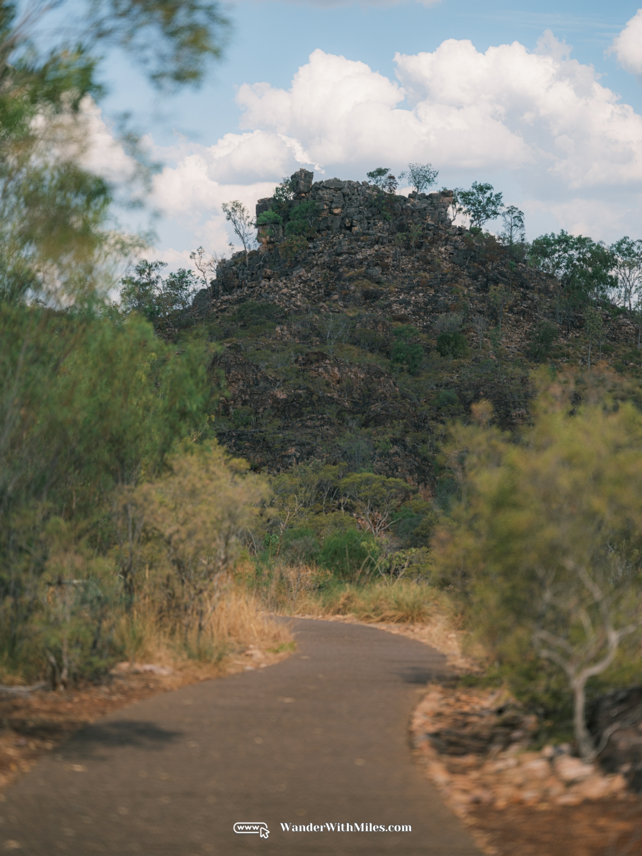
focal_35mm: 87
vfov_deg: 22.5
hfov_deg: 17.0
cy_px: 428
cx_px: 321
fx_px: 2151
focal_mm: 110
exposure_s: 1/200
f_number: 2
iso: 500
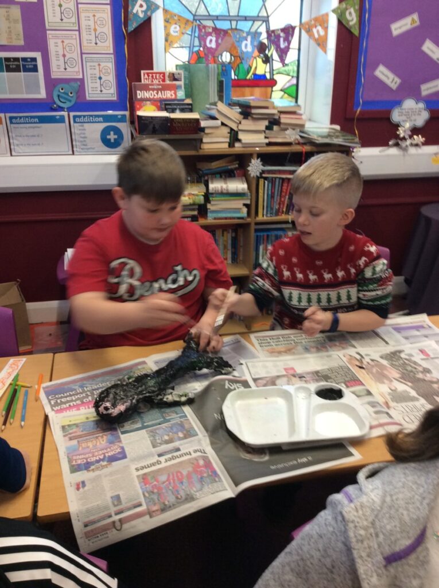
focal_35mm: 32
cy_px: 294
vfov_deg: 56.9
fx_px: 542
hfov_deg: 44.1
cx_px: 220
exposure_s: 1/25
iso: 80
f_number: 2.4
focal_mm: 3.3
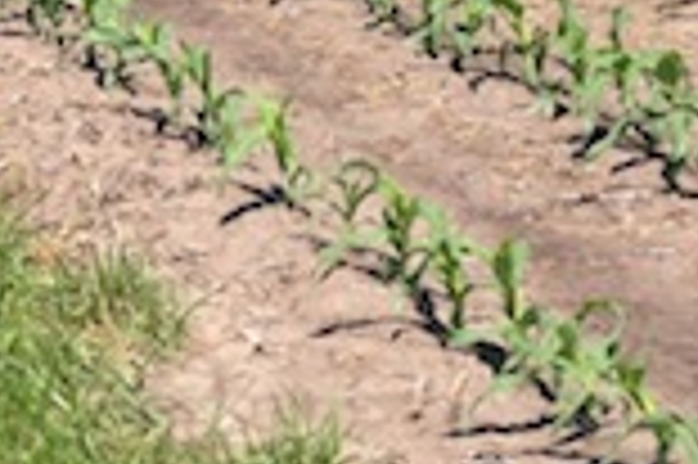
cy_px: 302
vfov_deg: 7.7
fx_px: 3428
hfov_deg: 11.2
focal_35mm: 177
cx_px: -351
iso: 50
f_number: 2.4
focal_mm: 4.12
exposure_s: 1/1063
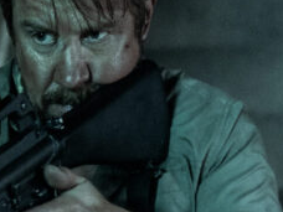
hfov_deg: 11.1
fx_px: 1447
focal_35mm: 177
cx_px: 289
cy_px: 382
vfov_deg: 8.1
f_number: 1.4
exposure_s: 1/125
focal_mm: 35
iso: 3200
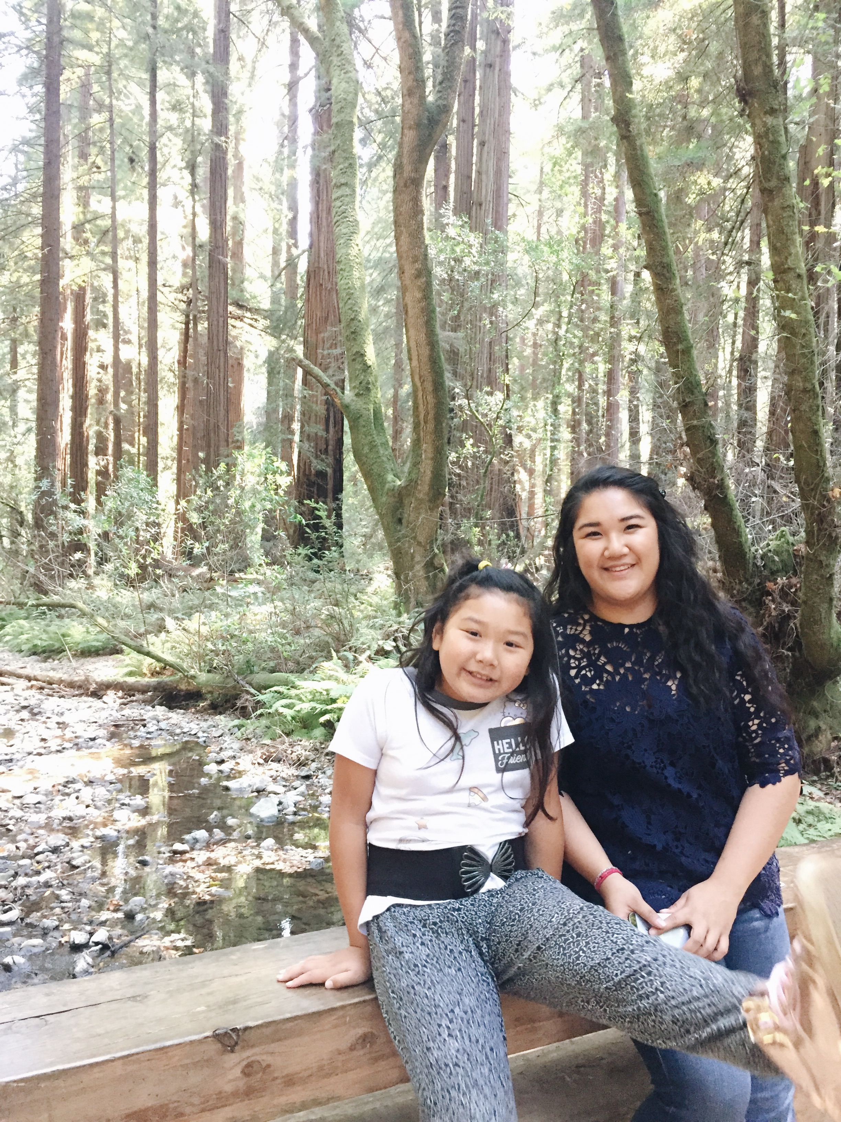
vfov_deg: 61.7
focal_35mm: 29
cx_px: 420
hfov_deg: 48.2
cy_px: 561
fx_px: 939
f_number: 2.2
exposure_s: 1/30
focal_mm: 4.15
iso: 250
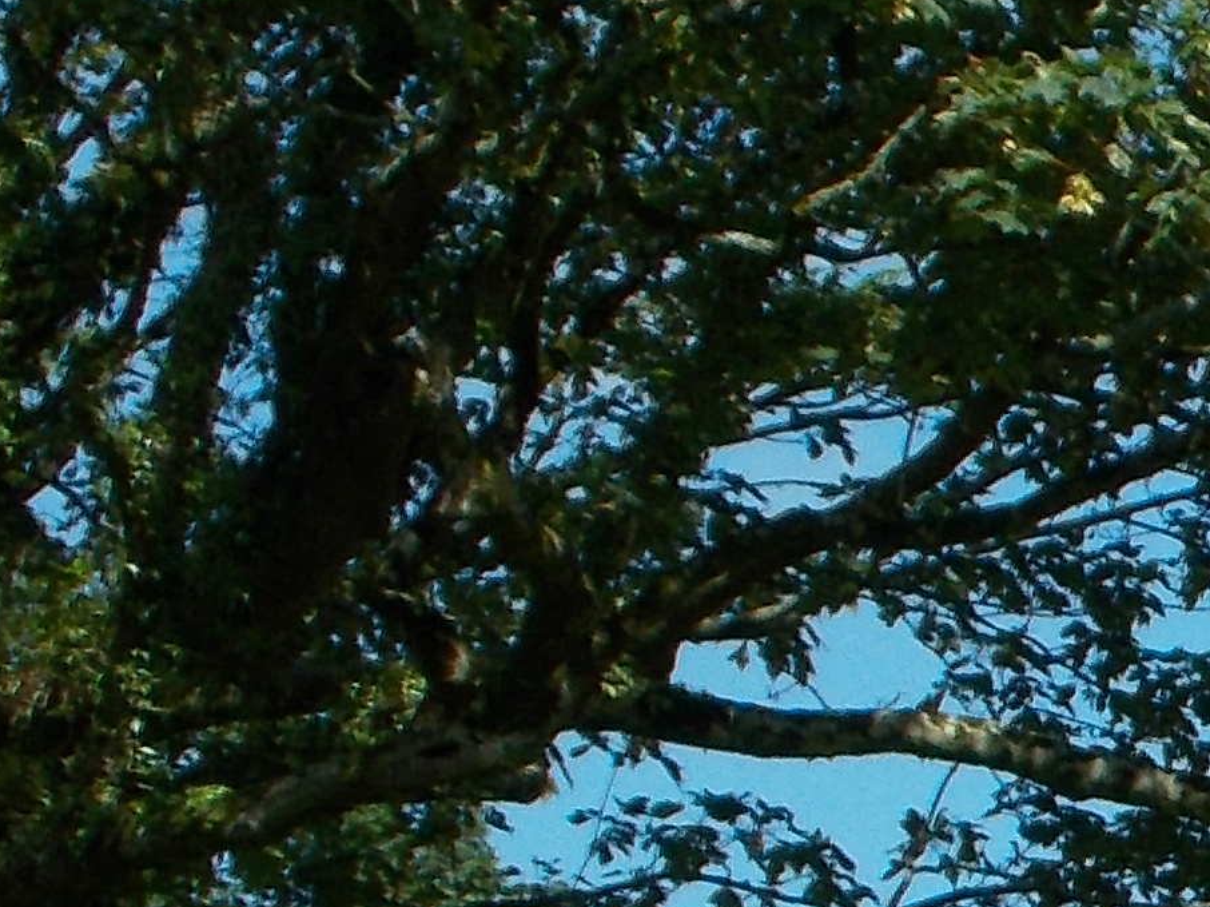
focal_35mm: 295
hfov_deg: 6.4
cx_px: 2899
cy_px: 1354
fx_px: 10309
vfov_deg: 5.0
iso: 80
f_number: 4.9
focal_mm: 10.3
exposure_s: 1/400
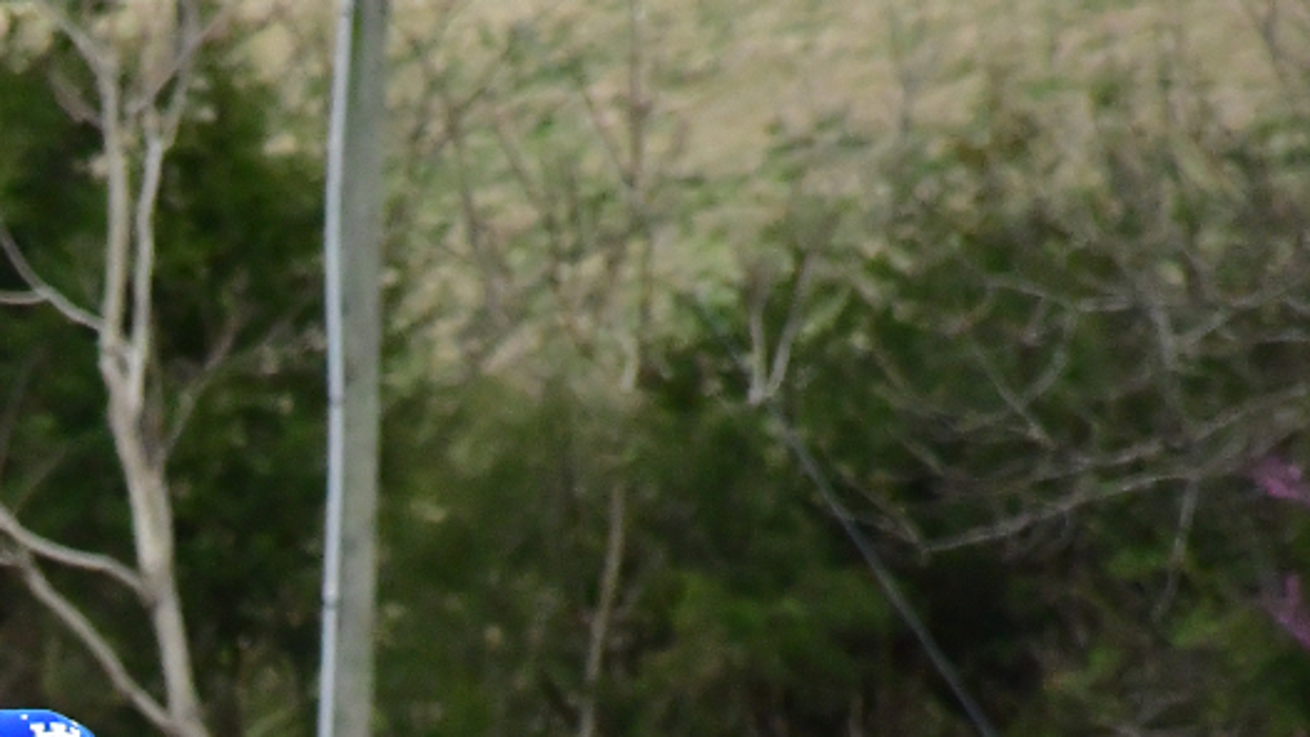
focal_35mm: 669
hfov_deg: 3.2
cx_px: -62
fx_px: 23241
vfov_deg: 1.8
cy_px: 1316
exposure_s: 1/2500
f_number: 6.3
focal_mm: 140
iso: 5000
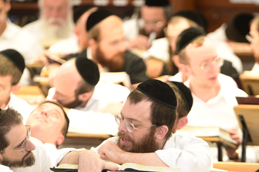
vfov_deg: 3.0
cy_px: 125
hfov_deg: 4.5
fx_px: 3323
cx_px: 127
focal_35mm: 462
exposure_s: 1/400
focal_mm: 195
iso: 2000
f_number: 3.5
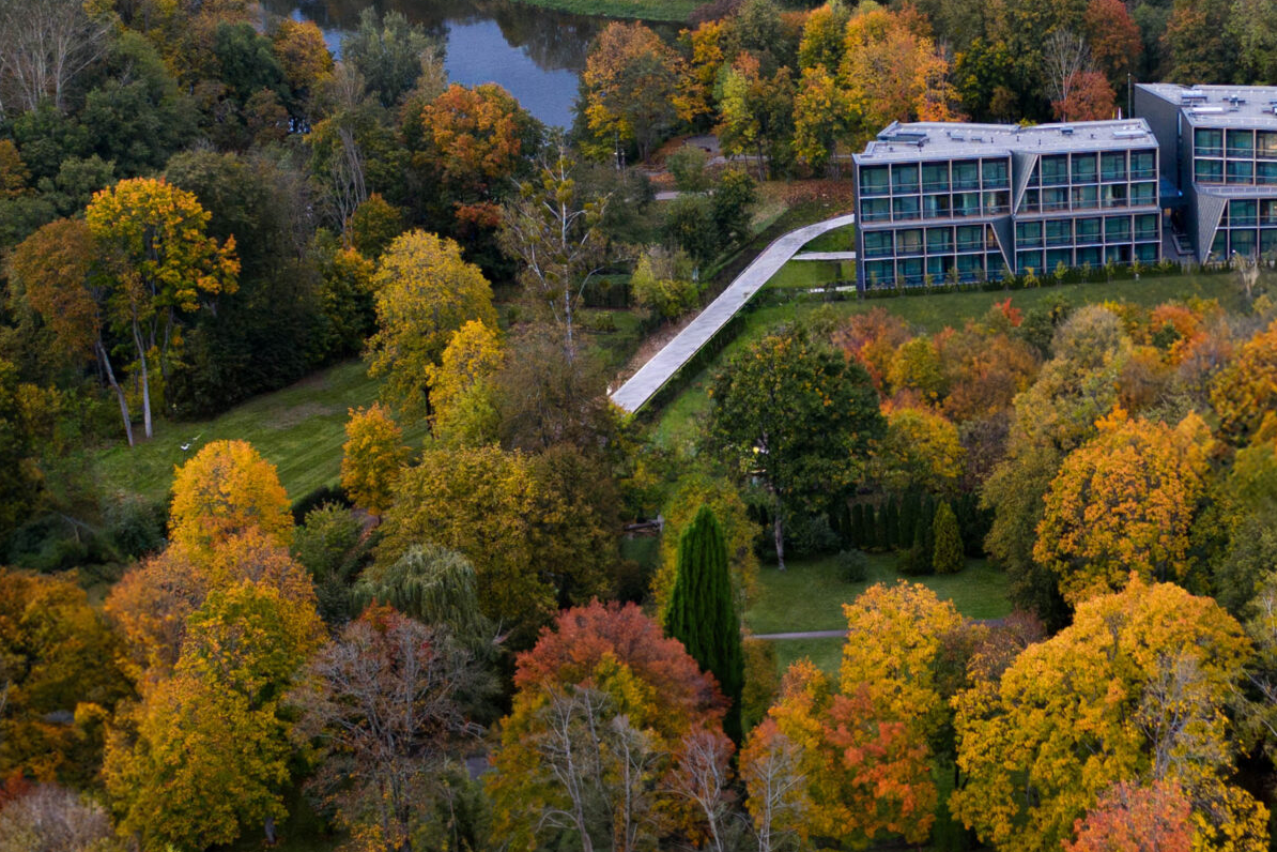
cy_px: 14
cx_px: 852
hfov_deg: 33.1
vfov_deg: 21.9
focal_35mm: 60
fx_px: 2128
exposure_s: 1/30
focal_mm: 10.26
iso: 200
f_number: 2.8
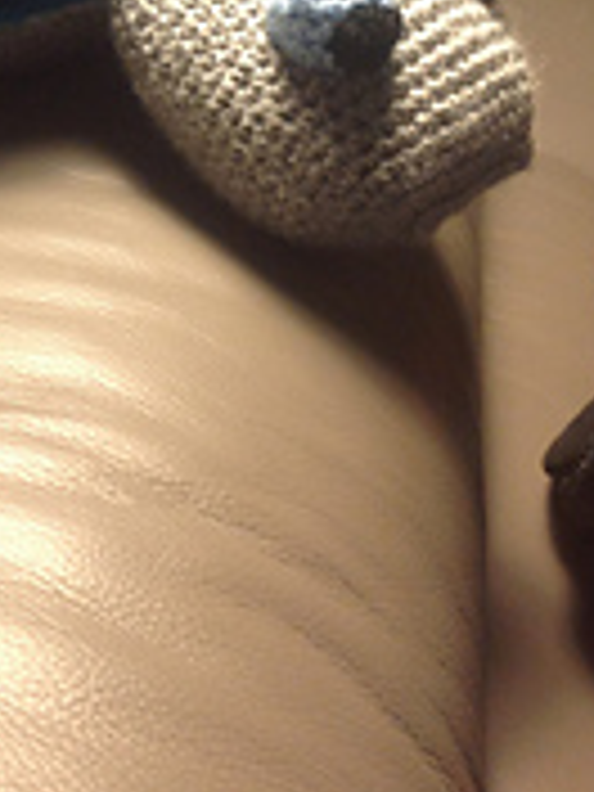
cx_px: 52
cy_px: 40
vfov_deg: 19.4
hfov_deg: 14.8
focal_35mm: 99
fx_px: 2265
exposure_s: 1/15
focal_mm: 4.28
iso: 64
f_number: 2.4
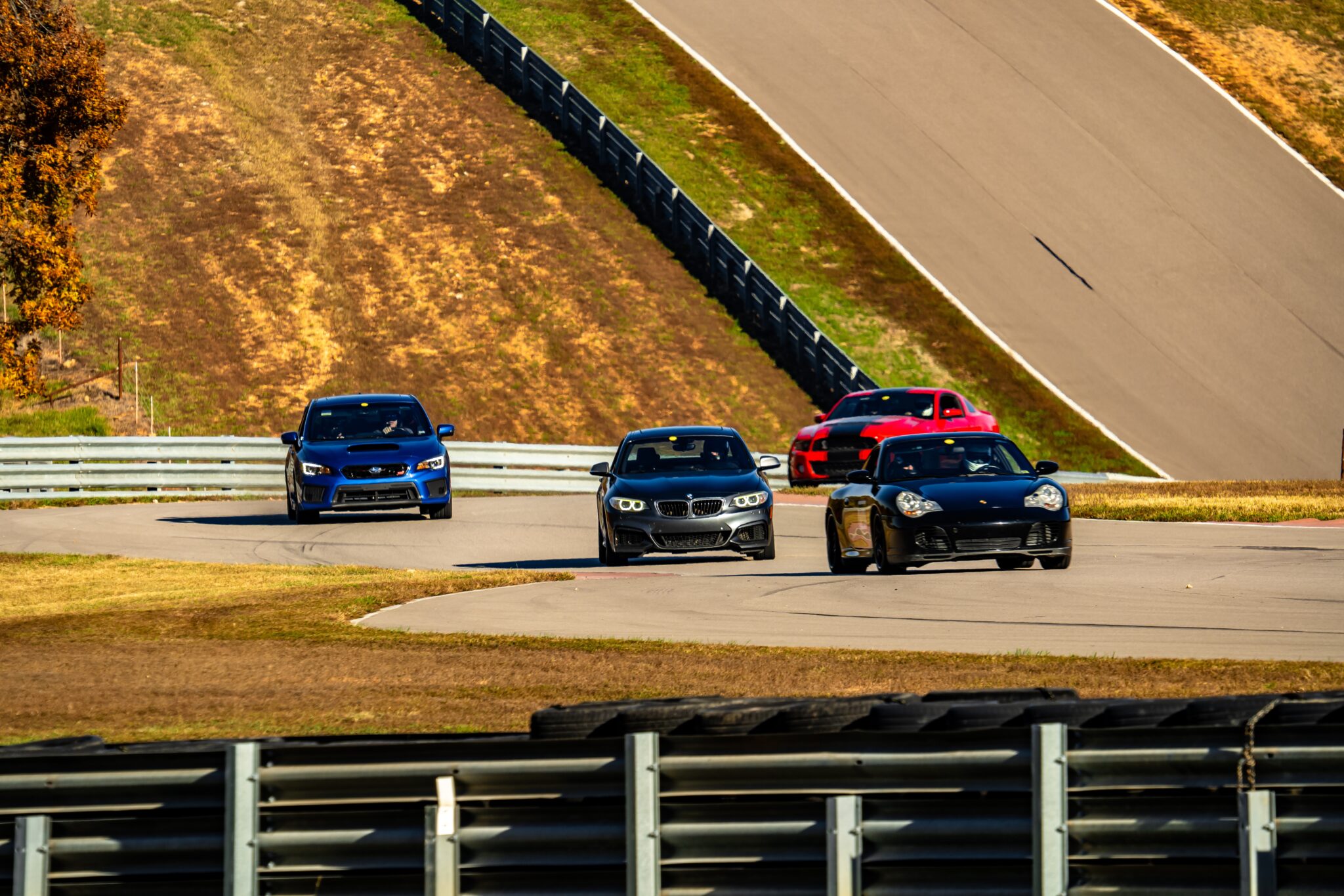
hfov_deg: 3.4
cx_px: 672
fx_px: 22397
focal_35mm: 600
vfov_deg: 2.3
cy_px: 448
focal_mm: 600
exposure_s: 1/200
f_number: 11
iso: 400
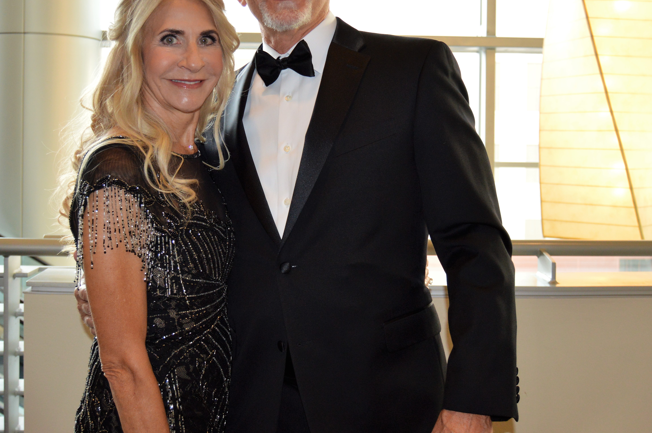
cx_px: 309
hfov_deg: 38.9
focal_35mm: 51
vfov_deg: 26.3
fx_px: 923
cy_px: 150
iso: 720
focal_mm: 26
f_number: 4
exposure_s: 1/60
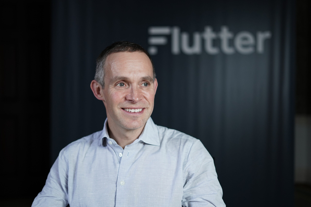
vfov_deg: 27.0
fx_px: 432
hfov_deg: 39.6
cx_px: 156
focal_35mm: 50
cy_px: 104
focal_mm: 50
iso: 1250
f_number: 1.8
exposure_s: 1/60
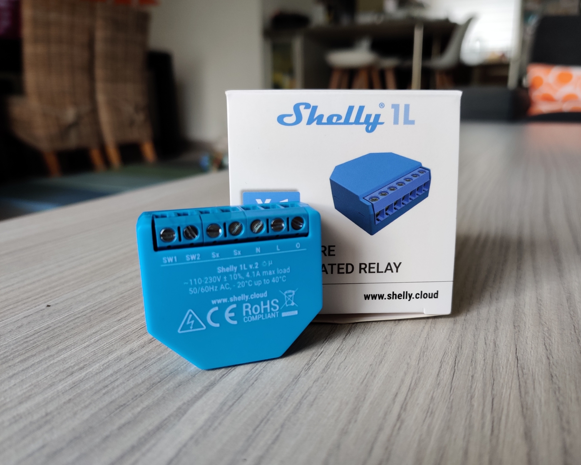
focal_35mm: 29
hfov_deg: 60.3
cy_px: 235
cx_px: 318
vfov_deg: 50.0
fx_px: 499
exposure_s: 1/100
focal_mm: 4.75
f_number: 1.65
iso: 250
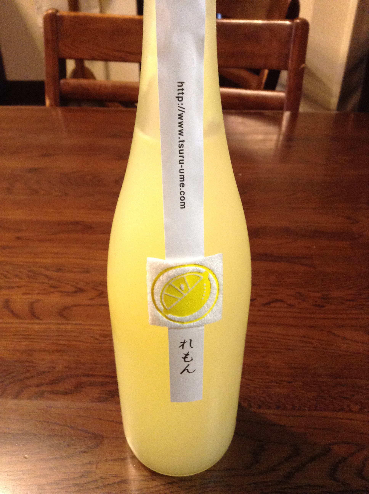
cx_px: 184
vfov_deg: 55.4
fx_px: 470
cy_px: 247
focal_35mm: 33
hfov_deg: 42.8
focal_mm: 3.3
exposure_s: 1/24
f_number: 2.4
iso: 200
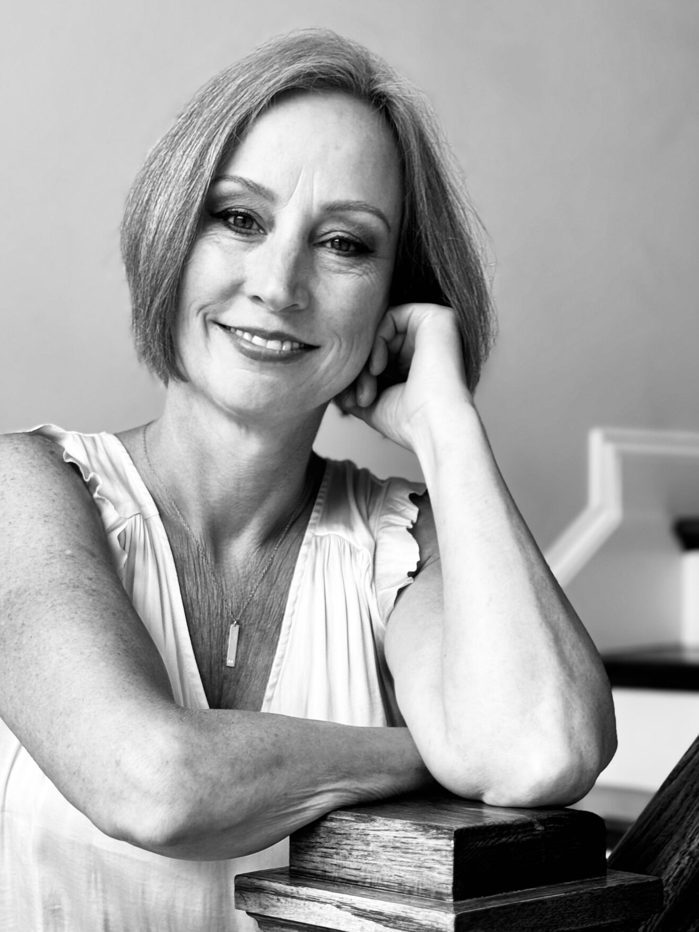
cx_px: 272
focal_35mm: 70
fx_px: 1884
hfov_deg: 21.0
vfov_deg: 27.6
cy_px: 614
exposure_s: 1/121
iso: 64
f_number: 1.78
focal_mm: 6.76
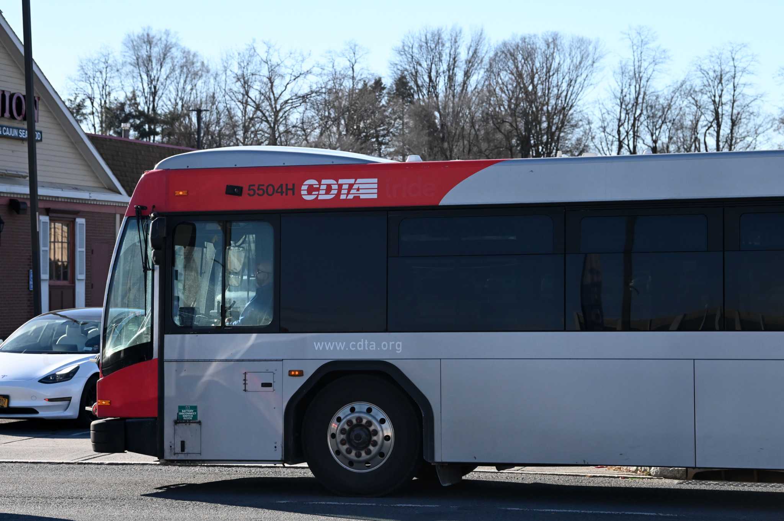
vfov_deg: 14.4
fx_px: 2067
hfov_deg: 21.5
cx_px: 392
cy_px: 260
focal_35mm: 95
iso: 3200
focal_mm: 95
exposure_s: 1/8000
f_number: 6.3
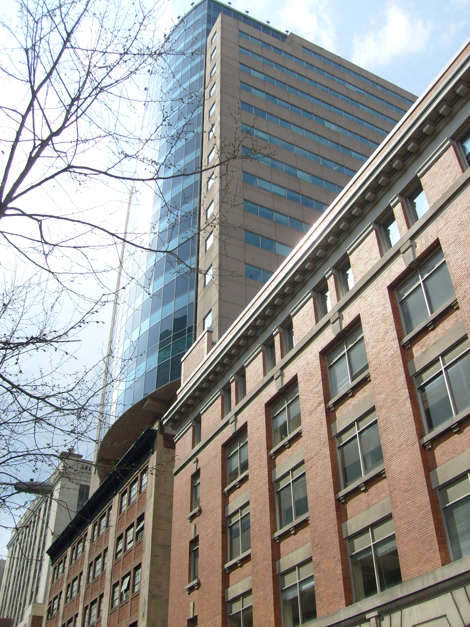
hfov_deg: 40.7
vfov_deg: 52.6
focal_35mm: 35
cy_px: 314
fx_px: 634
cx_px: 235
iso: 80
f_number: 7.1
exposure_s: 1/350
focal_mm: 5.8
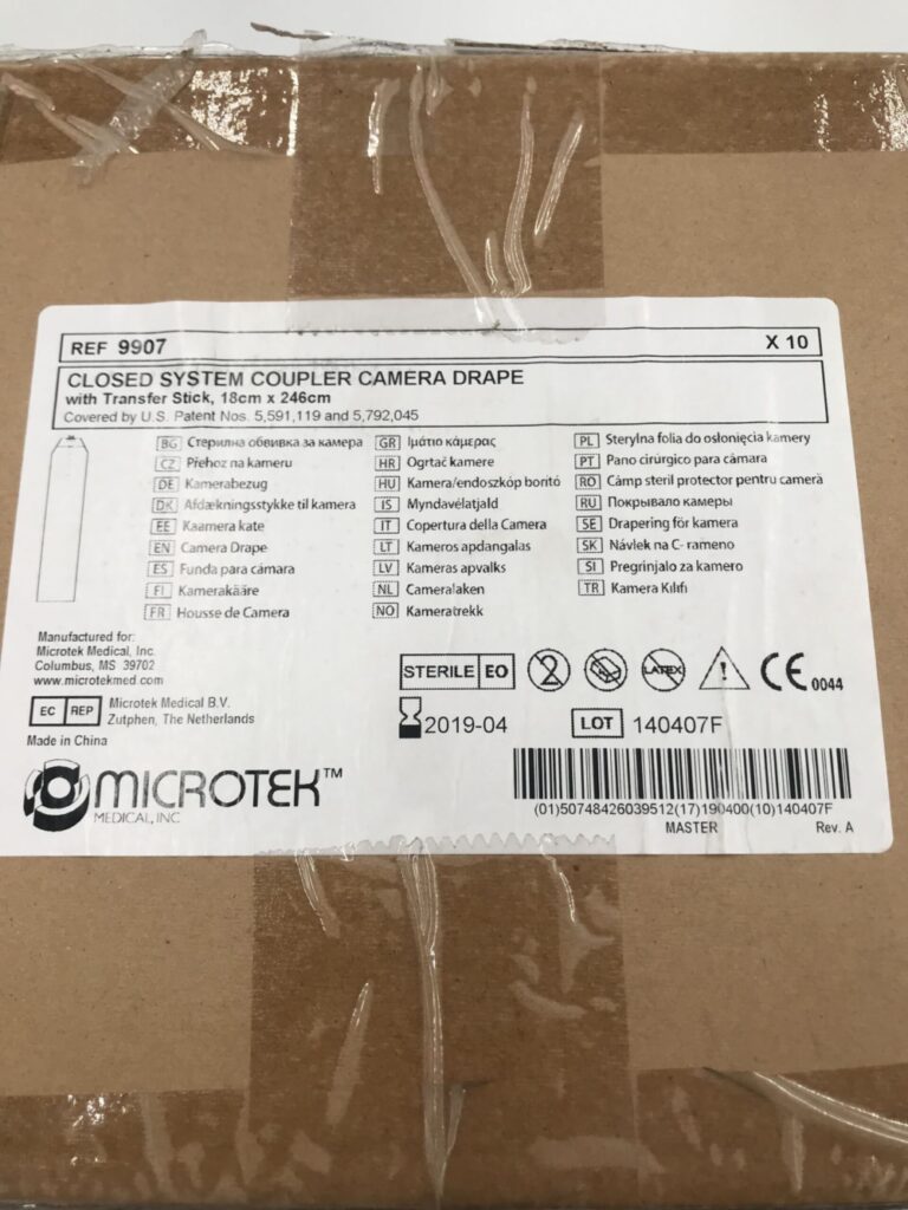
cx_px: 454
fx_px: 979
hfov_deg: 49.7
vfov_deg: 63.4
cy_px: 605
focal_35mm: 28
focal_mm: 3.99
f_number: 1.8
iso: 20
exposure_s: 1/124
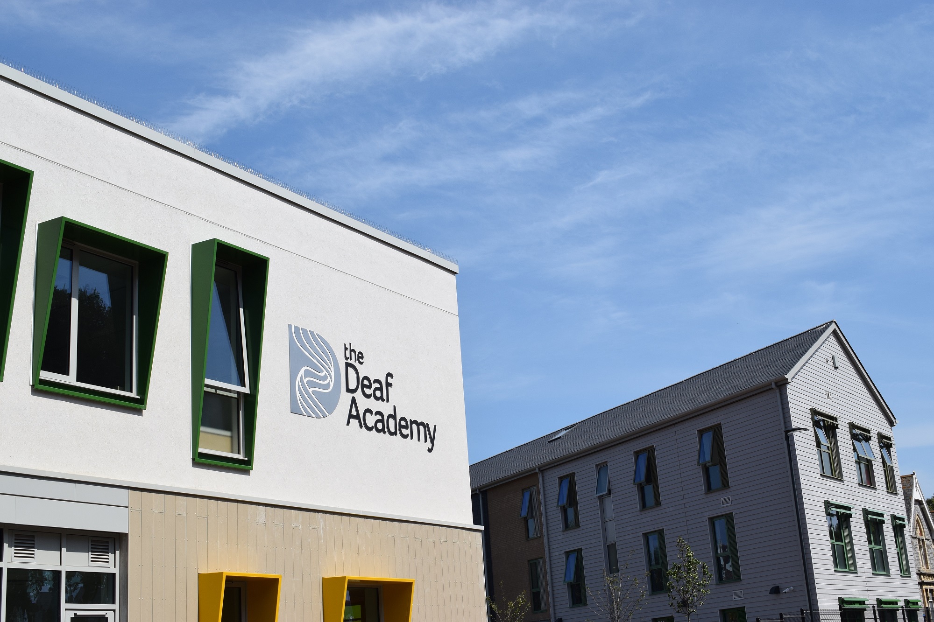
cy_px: 311
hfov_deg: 42.3
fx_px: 1206
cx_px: 467
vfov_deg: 28.9
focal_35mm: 46
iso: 200
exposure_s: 1/500
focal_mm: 31
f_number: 11
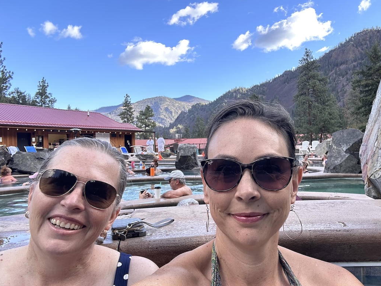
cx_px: 232
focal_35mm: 29
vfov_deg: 48.2
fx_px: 319
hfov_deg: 61.0
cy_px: 140
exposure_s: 1/173
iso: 25
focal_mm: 2.69
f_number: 1.9
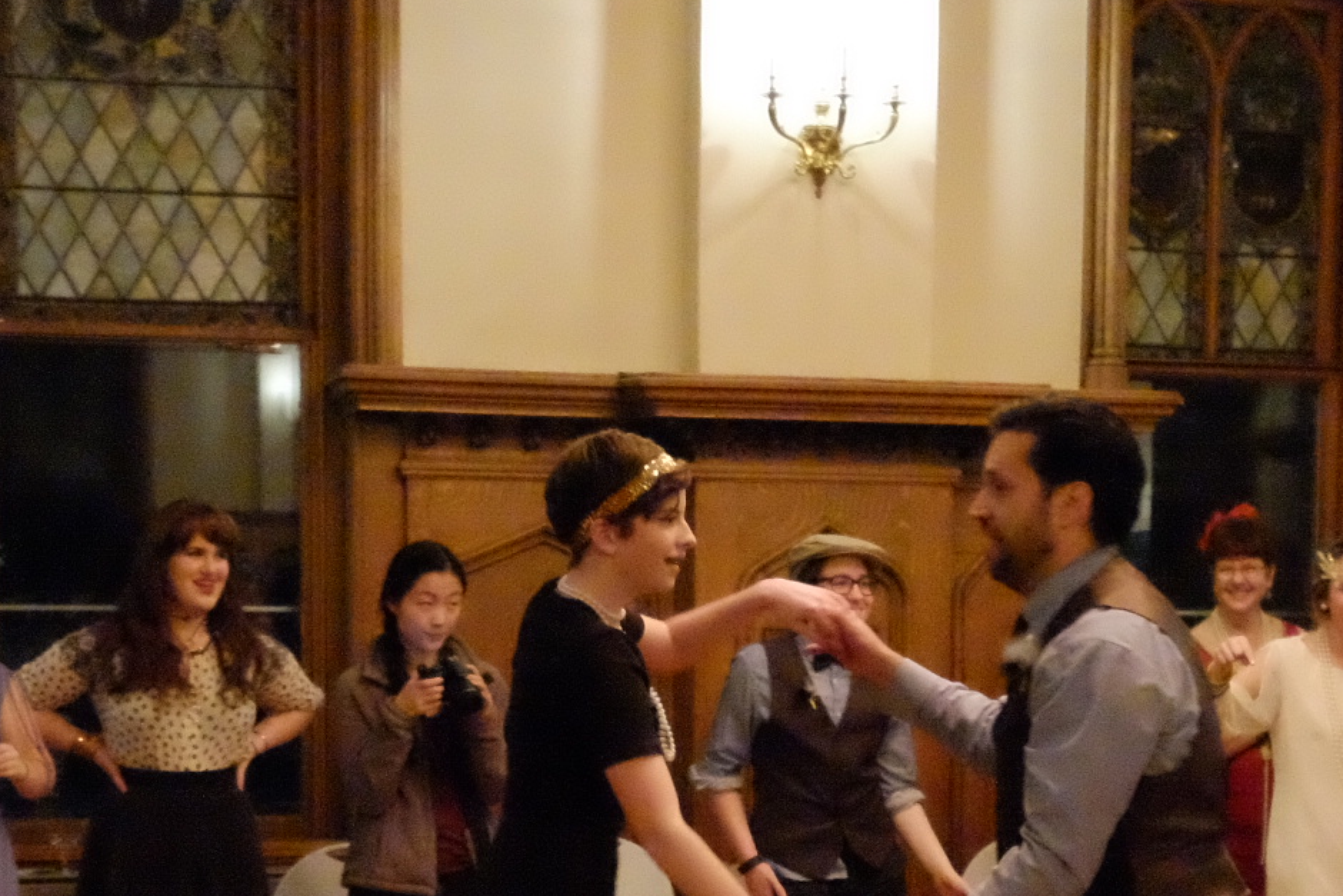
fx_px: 2537
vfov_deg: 19.6
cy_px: 836
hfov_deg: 29.6
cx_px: 709
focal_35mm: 68
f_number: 4
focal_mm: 24
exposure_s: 1/58
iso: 25600
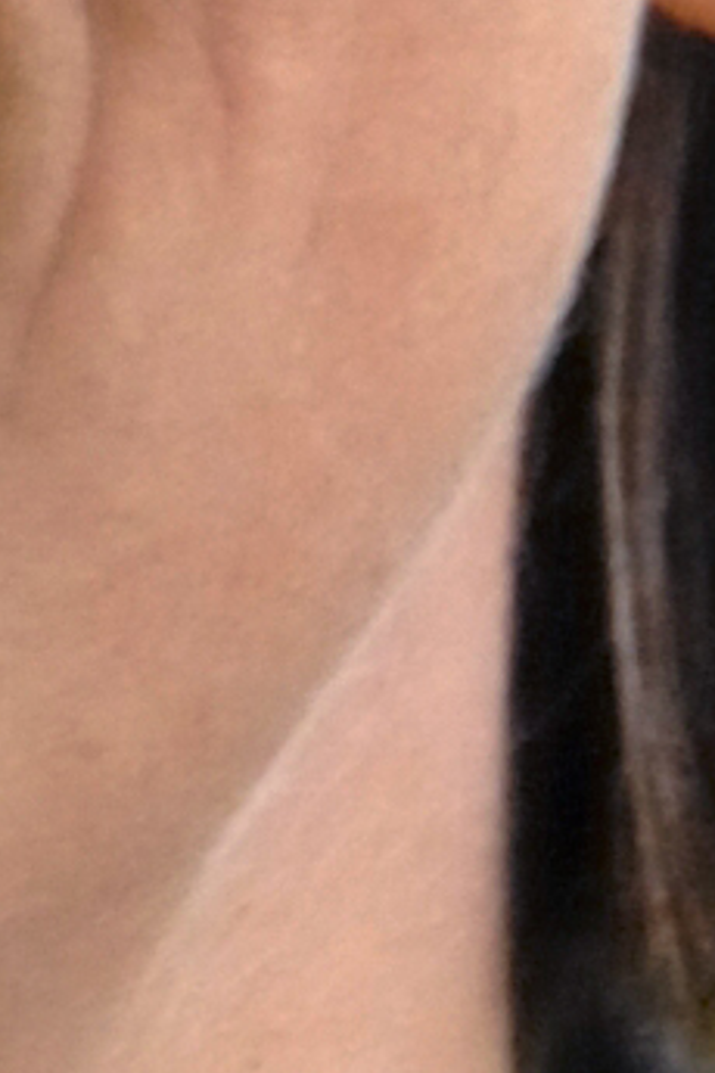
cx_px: -821
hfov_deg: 1.0
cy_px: -479
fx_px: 39143
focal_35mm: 1314
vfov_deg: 1.6
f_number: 7.1
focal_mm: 78
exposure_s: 1/180
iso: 400
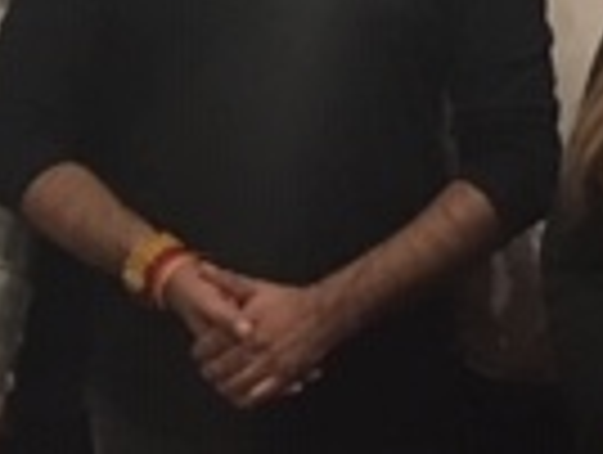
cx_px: 526
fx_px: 2408
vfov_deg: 10.7
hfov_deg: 14.2
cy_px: 63
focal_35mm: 138
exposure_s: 1/15
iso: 640
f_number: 2.2
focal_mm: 4.15
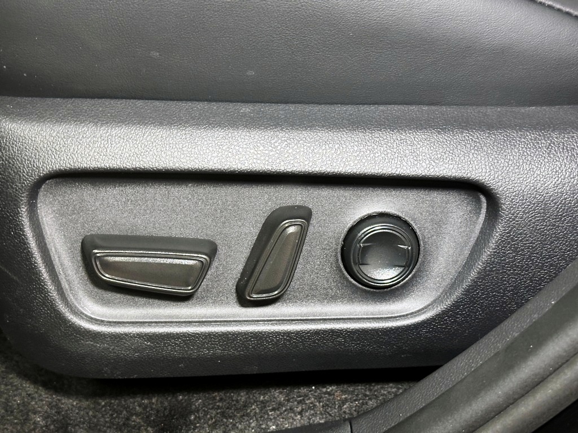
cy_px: 216
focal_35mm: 48
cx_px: 289
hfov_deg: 39.7
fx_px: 801
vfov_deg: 30.3
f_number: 1.78
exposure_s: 1/30
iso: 500
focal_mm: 6.86
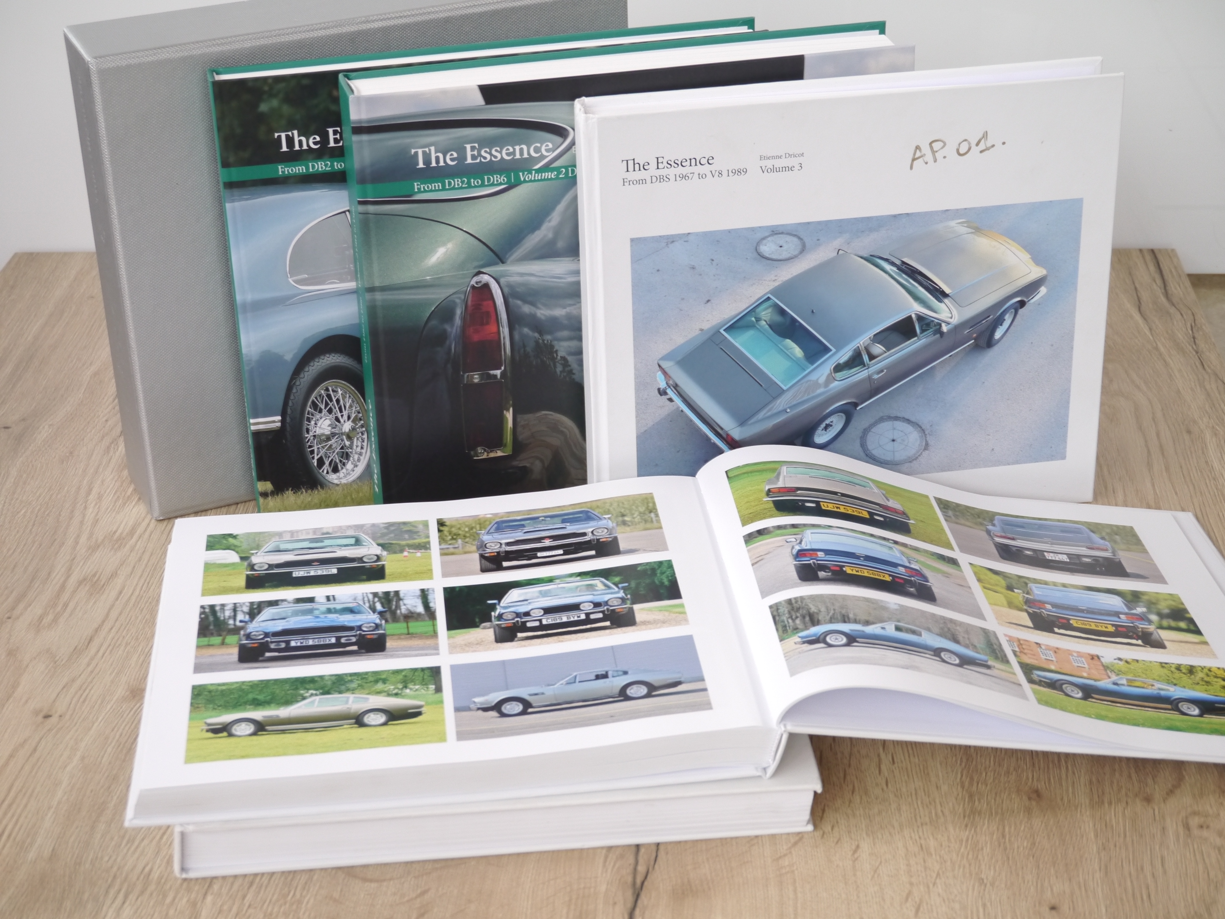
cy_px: 460
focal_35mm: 64
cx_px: 612
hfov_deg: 30.3
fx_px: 2265
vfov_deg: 22.9
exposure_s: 1/30
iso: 800
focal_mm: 32
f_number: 5.6
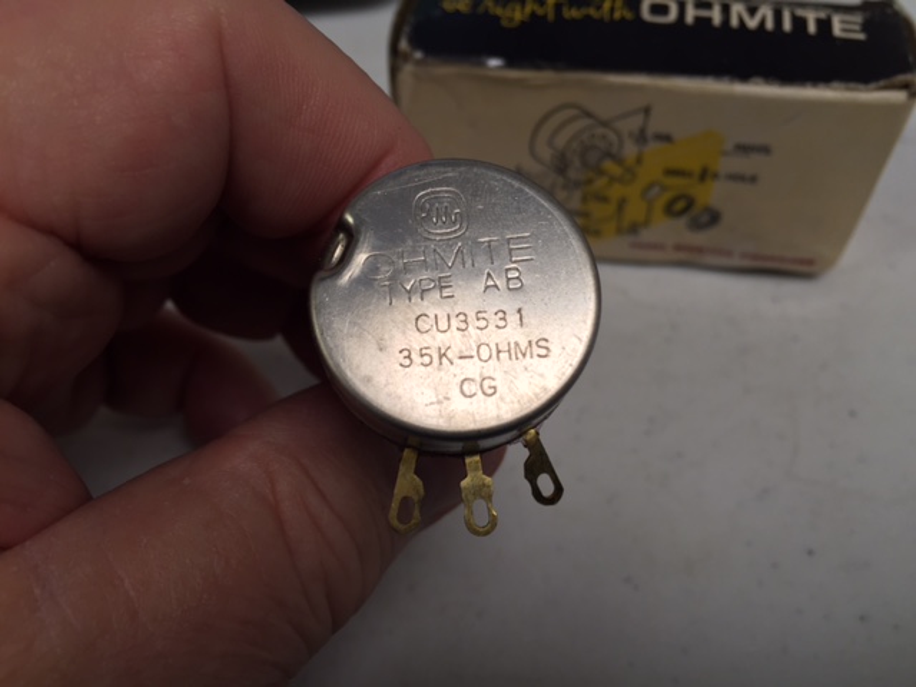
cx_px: 458
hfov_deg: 61.7
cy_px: 344
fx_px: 767
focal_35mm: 29
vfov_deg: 48.2
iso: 32
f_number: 2.2
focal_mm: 4.15
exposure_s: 1/40
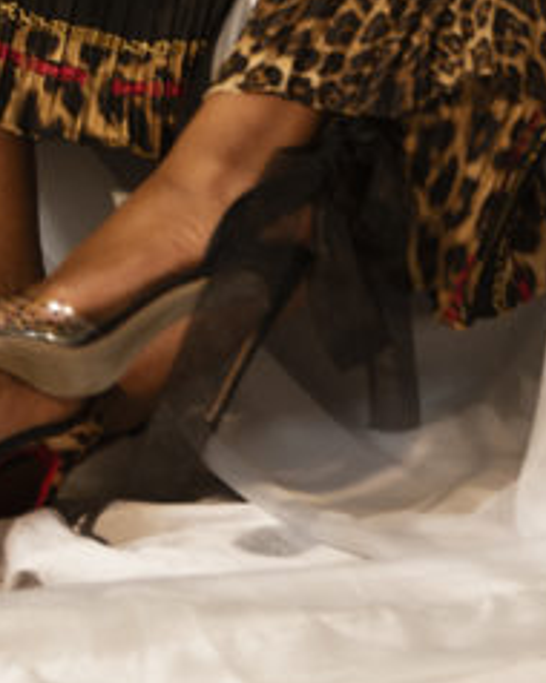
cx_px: 694
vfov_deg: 9.7
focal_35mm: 194
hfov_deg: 7.9
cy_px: -336
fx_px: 3924
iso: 125
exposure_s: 1/100
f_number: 2.8
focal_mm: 48
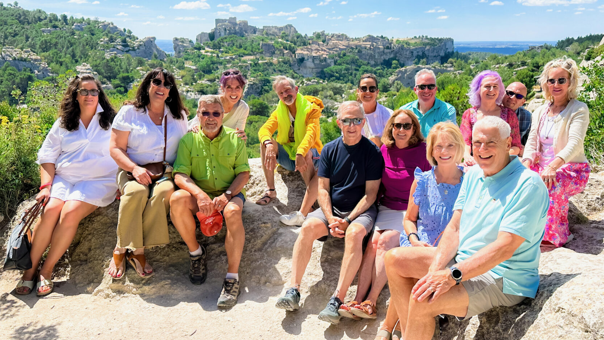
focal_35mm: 32
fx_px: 512
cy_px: 160
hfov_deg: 60.8
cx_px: 339
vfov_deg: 36.7
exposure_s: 1/4300
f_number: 1.8
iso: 80
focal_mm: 6.86
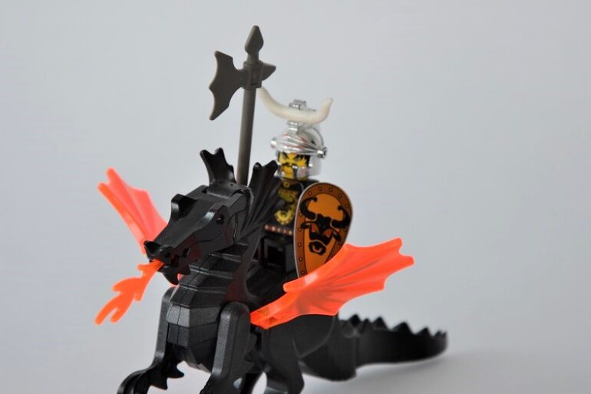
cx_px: 267
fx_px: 3359
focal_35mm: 205
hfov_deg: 10.1
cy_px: 217
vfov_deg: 6.7
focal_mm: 105
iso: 400
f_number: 5.6
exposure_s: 1/60
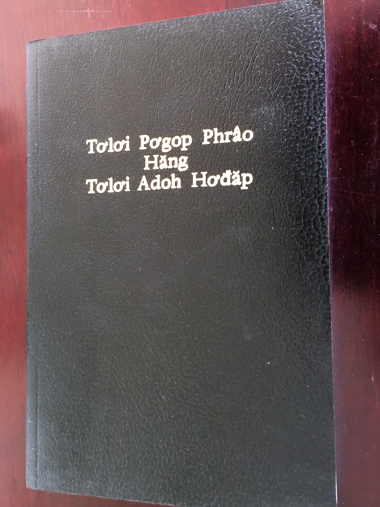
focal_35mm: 29
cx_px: 190
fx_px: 424
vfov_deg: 61.7
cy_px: 254
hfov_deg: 48.2
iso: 125
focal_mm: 4.15
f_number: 2.2
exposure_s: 1/4
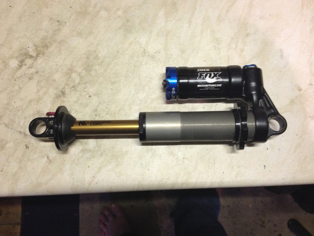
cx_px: 157
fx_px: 317
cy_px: 118
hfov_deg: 52.6
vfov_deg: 40.7
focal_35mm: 35
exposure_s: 1/20
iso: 200
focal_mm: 4.28
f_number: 2.4
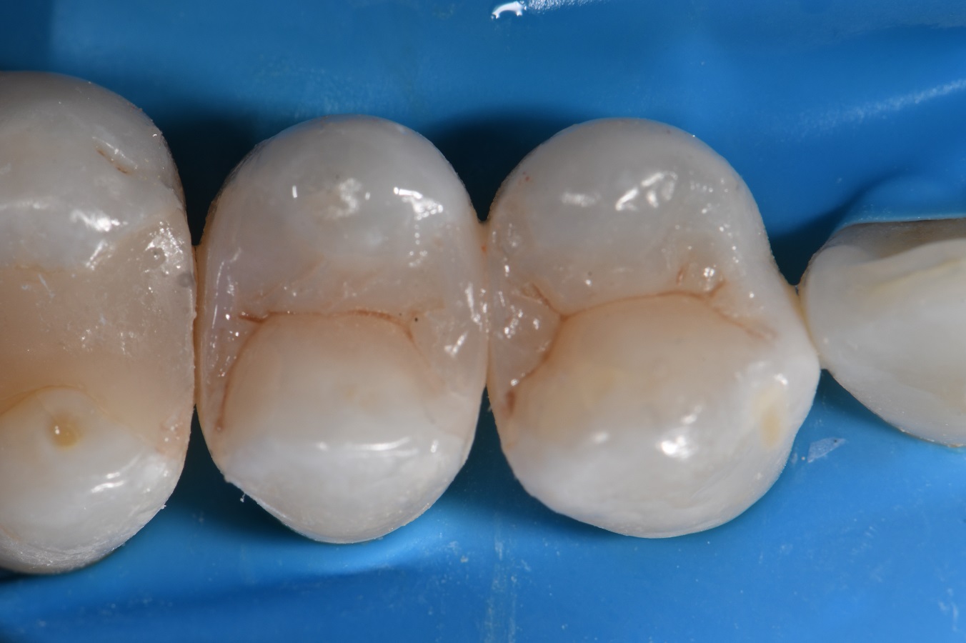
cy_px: 322
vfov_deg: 8.7
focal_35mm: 157
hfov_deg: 13.1
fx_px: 4211
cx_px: 483
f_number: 32
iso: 200
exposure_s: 1/200
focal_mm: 105
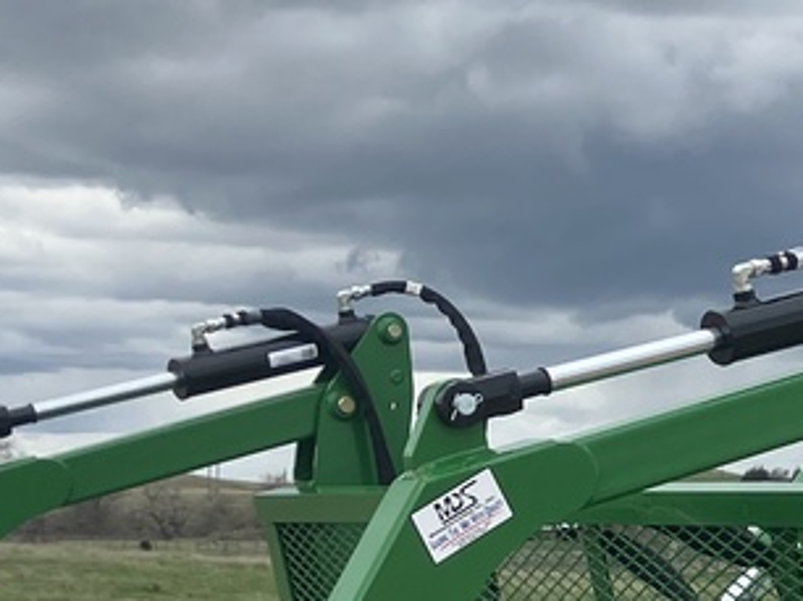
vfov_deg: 11.8
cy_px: 378
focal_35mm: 125
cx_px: 1269
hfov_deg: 14.5
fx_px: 2897
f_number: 1.8
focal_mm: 3.99
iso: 32
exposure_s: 1/952
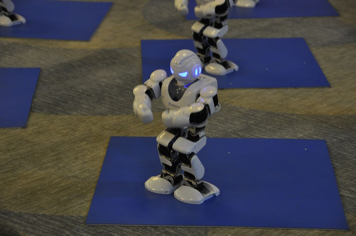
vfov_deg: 11.4
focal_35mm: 120
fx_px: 1185
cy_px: 118
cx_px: 178
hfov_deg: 17.1
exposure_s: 1/30
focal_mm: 80
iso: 900
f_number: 5
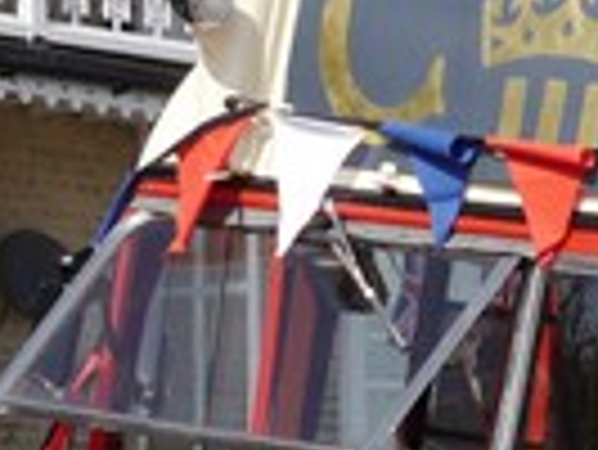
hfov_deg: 7.4
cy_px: 954
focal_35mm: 265
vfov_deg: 5.5
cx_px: 836
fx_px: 4582
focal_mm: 22
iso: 160
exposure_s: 1/800
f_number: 5.6
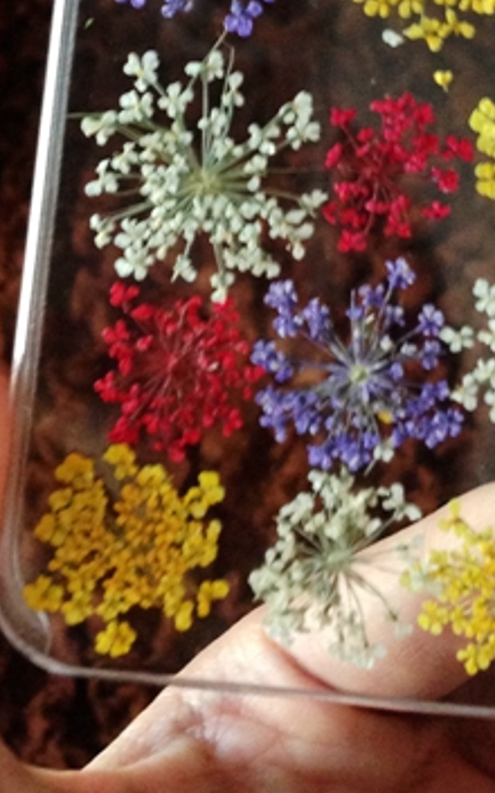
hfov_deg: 16.0
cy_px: 14
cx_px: 364
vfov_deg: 24.4
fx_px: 1748
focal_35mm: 81
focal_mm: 4.12
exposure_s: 1/20
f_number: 2.4
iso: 250
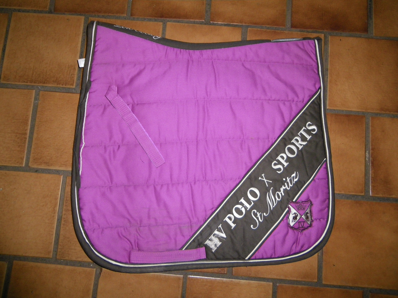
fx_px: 322
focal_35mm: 28
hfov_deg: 63.4
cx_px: 199
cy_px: 149
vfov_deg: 49.7
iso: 400
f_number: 2.6
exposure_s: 1/60
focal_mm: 4.9
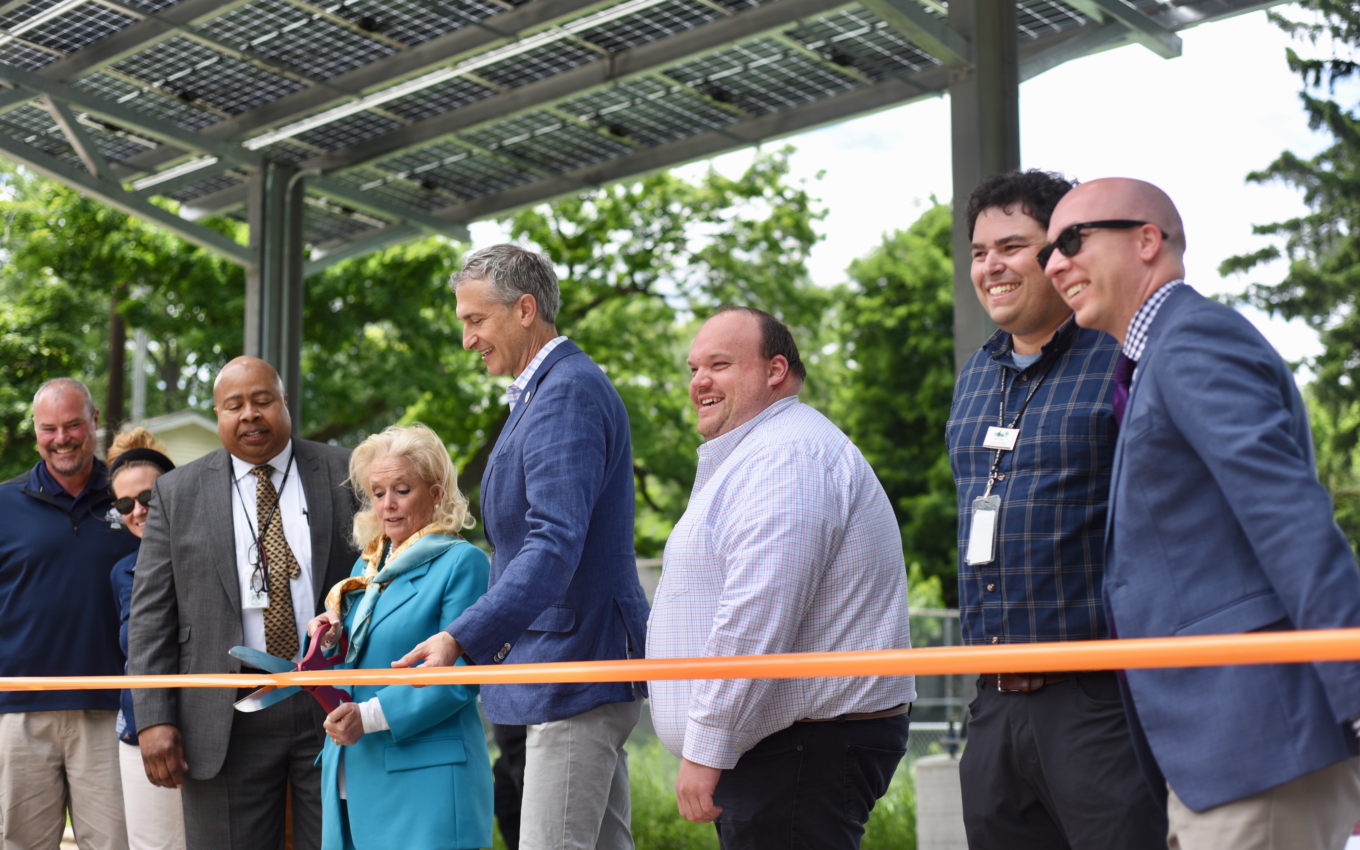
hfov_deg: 38.9
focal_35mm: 52
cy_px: 435
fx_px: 1927
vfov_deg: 24.9
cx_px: 678
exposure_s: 1/1000
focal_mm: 50
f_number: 2.8
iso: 100
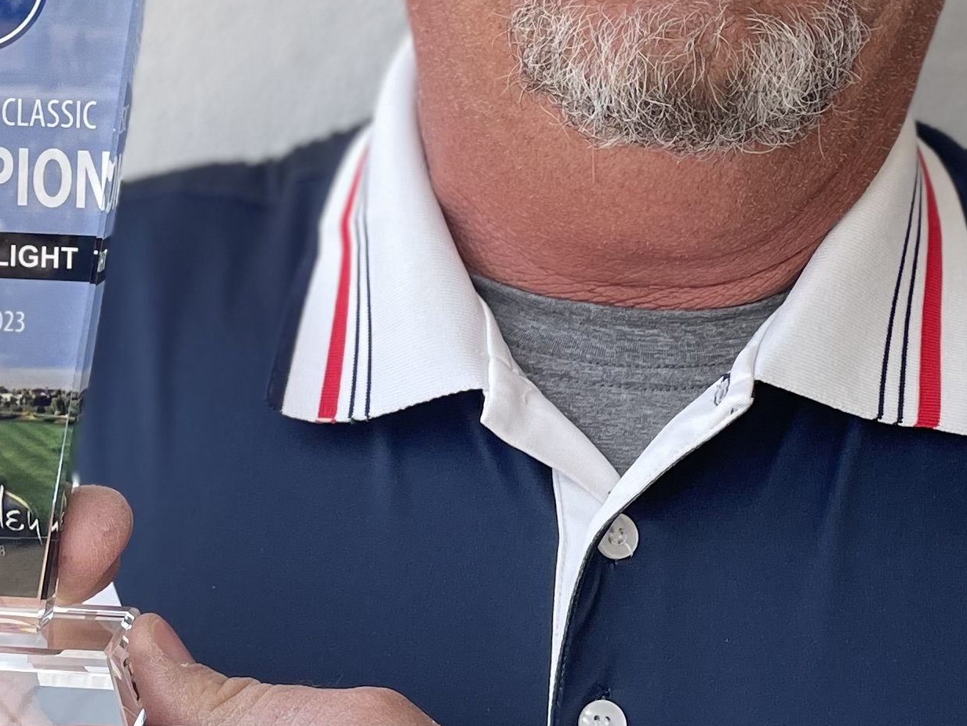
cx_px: 325
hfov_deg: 22.9
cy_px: 61
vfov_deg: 17.1
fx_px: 2375
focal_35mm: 85
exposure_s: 1/1795
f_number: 1.6
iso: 50
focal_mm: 4.2
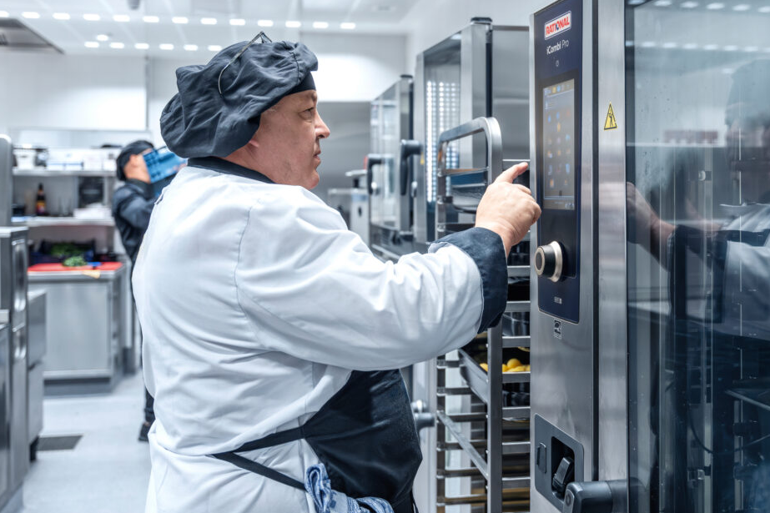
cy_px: 239
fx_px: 837
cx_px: 491
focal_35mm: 39
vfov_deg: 34.1
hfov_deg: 48.8
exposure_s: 1/250
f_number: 2.8
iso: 1600
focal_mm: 30.1
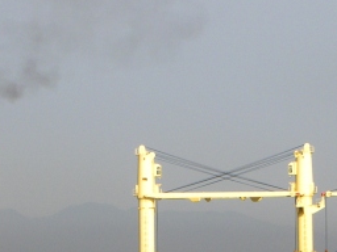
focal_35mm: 297
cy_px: 165
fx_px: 2891
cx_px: 272
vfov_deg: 5.0
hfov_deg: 6.7
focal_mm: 16.9
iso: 64
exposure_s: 1/244
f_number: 5.6
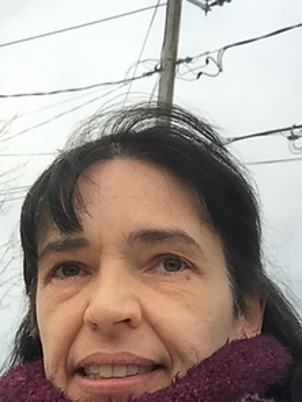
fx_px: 779
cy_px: 359
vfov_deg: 27.9
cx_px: 107
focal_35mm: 67
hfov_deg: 21.9
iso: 32
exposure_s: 1/138
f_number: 2.2
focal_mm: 2.65
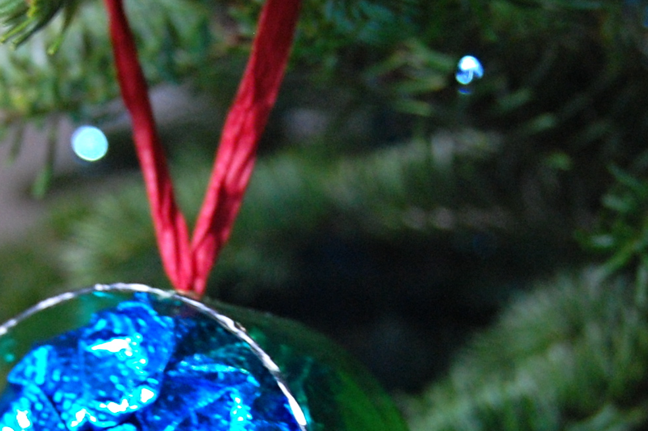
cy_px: 380
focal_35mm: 132
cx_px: 170
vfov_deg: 10.3
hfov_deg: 15.5
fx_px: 2375
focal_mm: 32
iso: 800
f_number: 4.5
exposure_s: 1/25
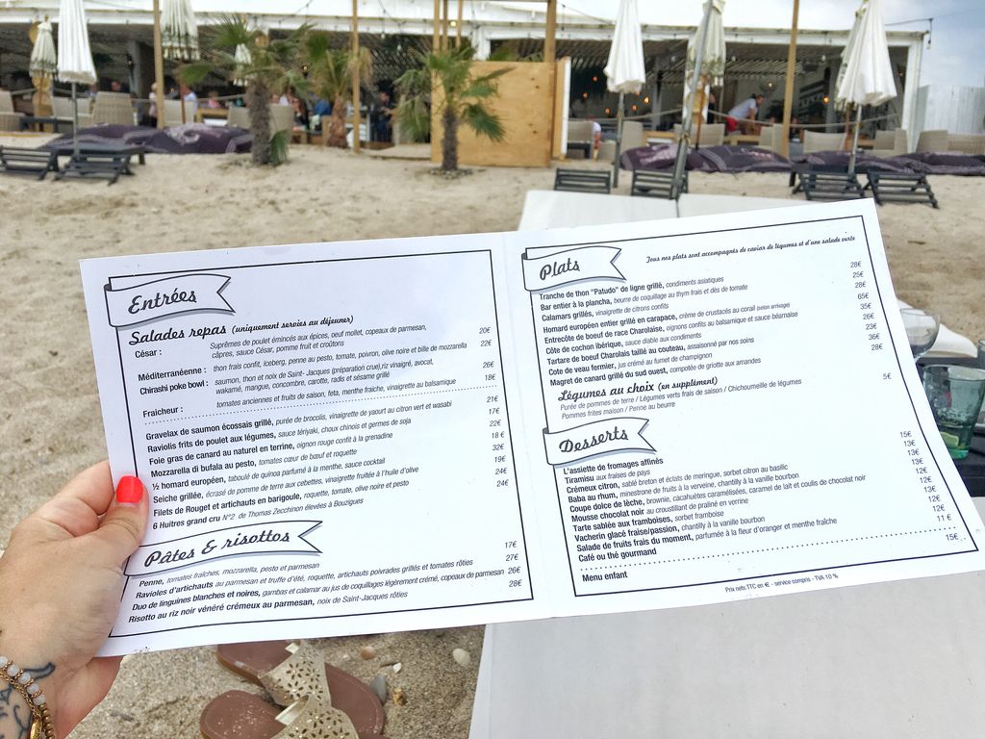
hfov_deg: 61.7
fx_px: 825
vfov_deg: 48.2
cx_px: 492
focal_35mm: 29
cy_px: 370
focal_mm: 4.15
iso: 25
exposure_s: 1/2331
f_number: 2.2
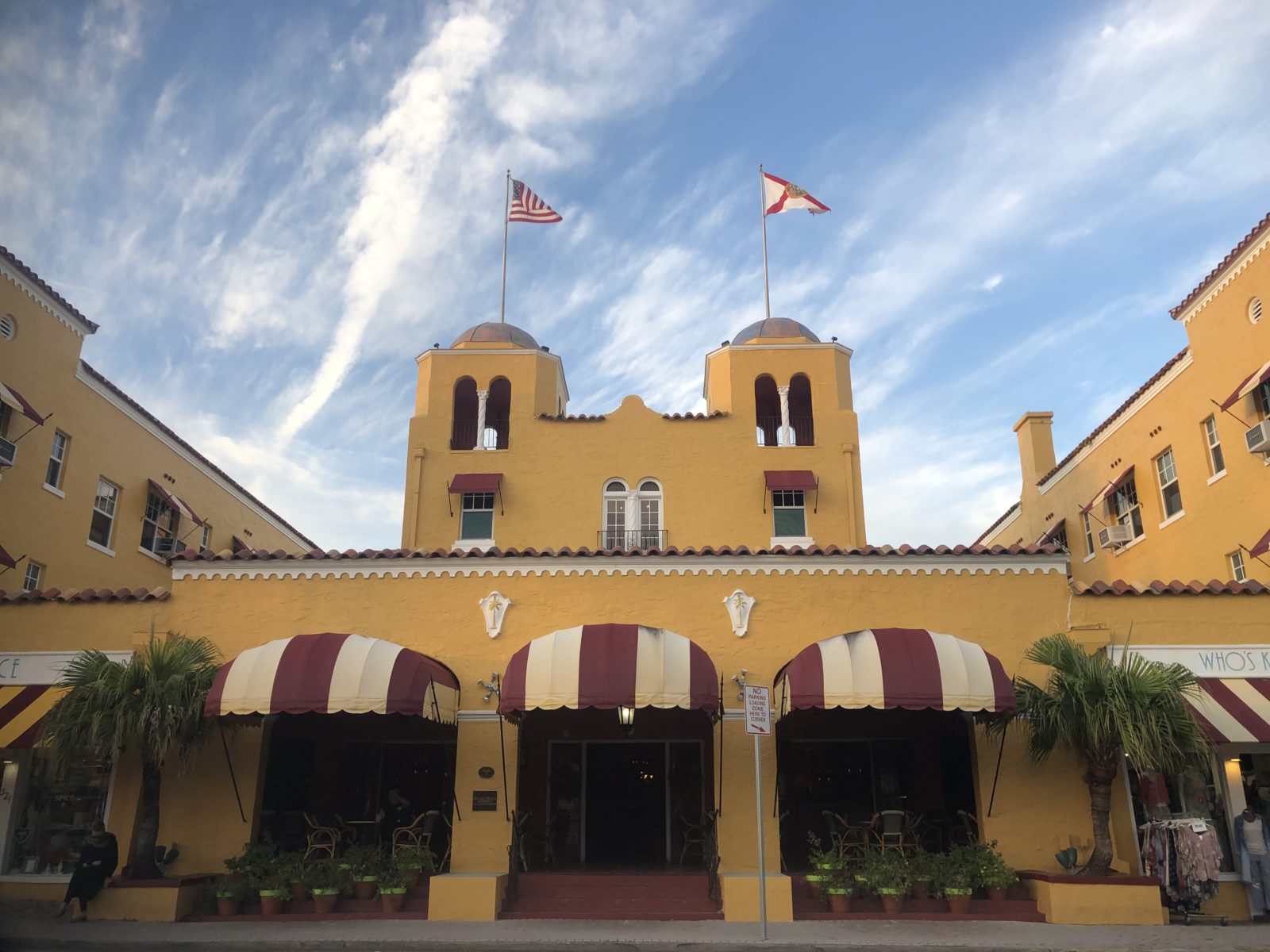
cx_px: 635
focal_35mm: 28
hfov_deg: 63.4
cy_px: 476
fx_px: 1027
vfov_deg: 49.7
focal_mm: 4
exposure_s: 1/236
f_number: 1.8
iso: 20
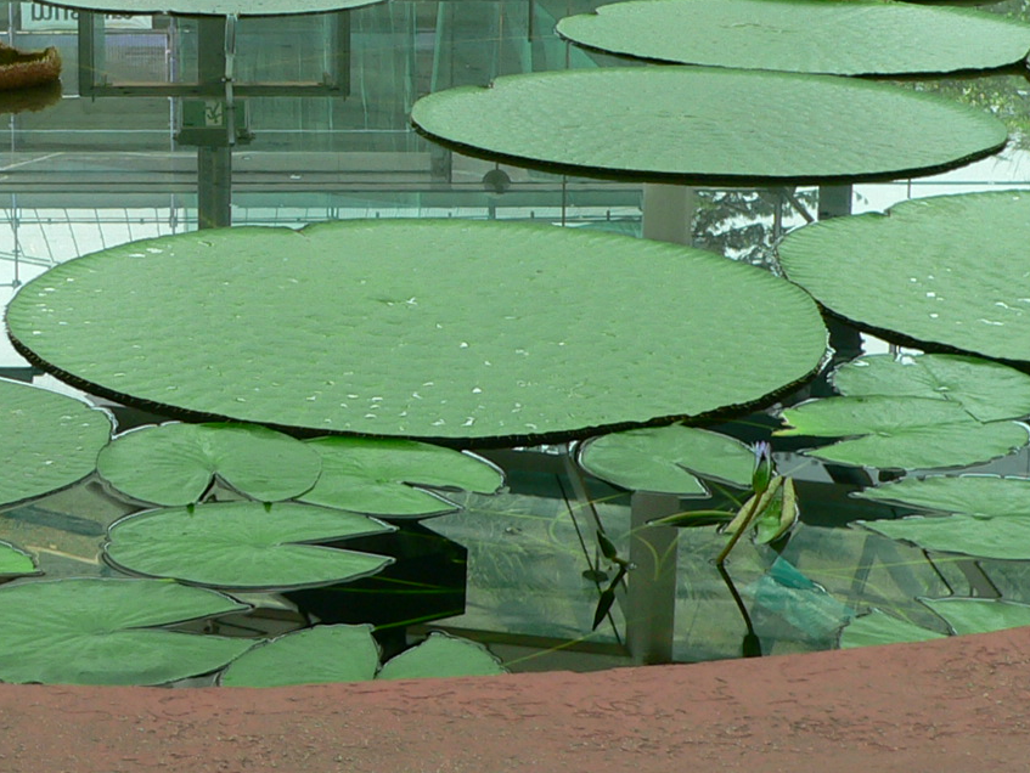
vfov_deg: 16.9
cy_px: 209
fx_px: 2590
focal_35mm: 87
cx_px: 148
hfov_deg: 22.1
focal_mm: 6
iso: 80
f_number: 3.7
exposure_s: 1/125
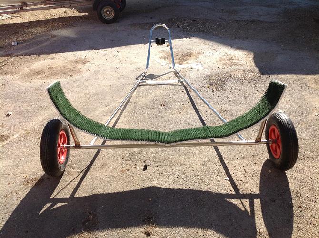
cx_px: 160
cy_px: 119
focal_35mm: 35
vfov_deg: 40.6
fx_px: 322
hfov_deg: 52.7
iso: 50
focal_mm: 4.28
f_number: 2.4
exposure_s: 1/1163
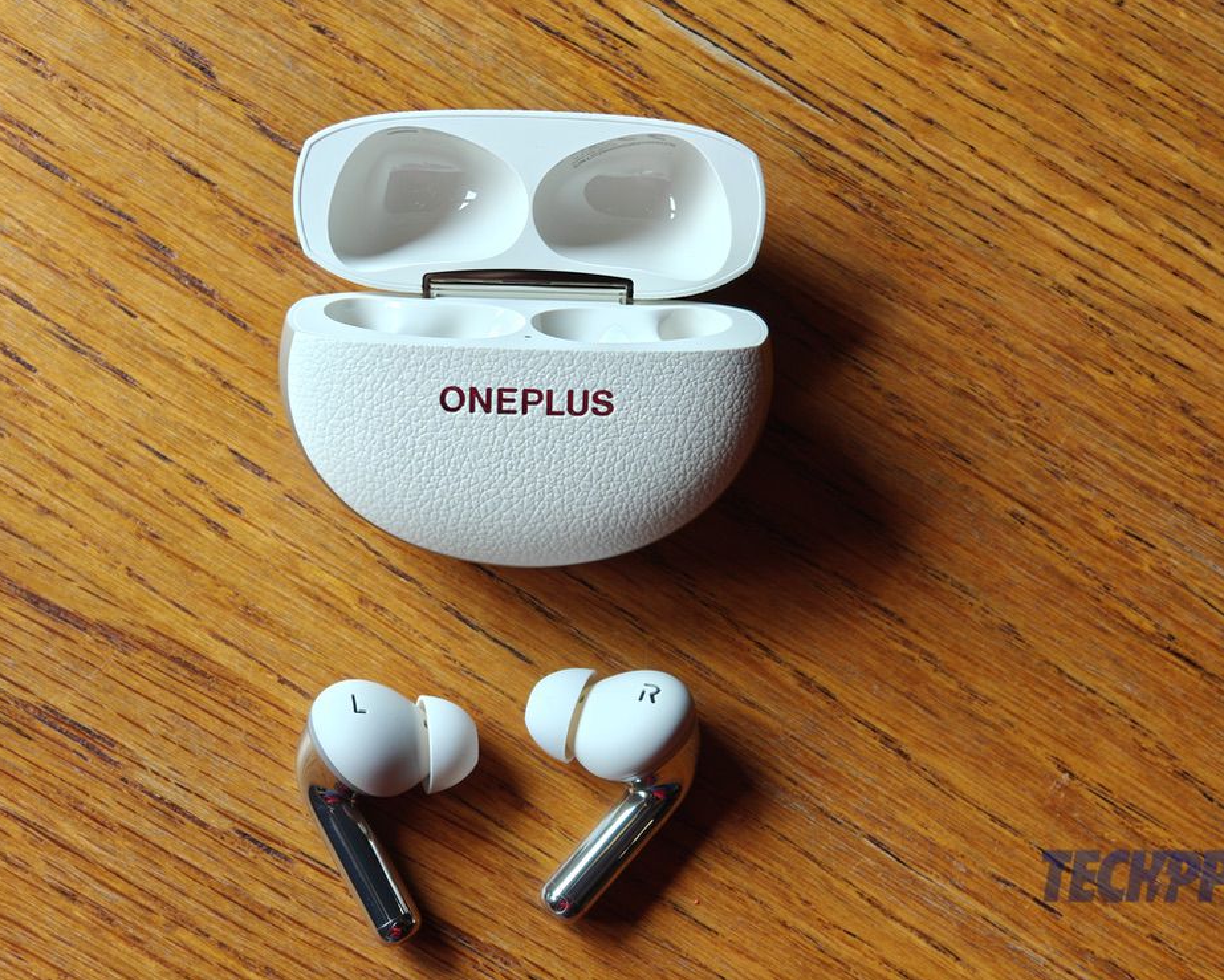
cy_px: 489
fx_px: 2682
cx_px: 573
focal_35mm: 74
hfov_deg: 25.7
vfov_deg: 20.7
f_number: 14
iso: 80
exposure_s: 1/110
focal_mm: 13.3
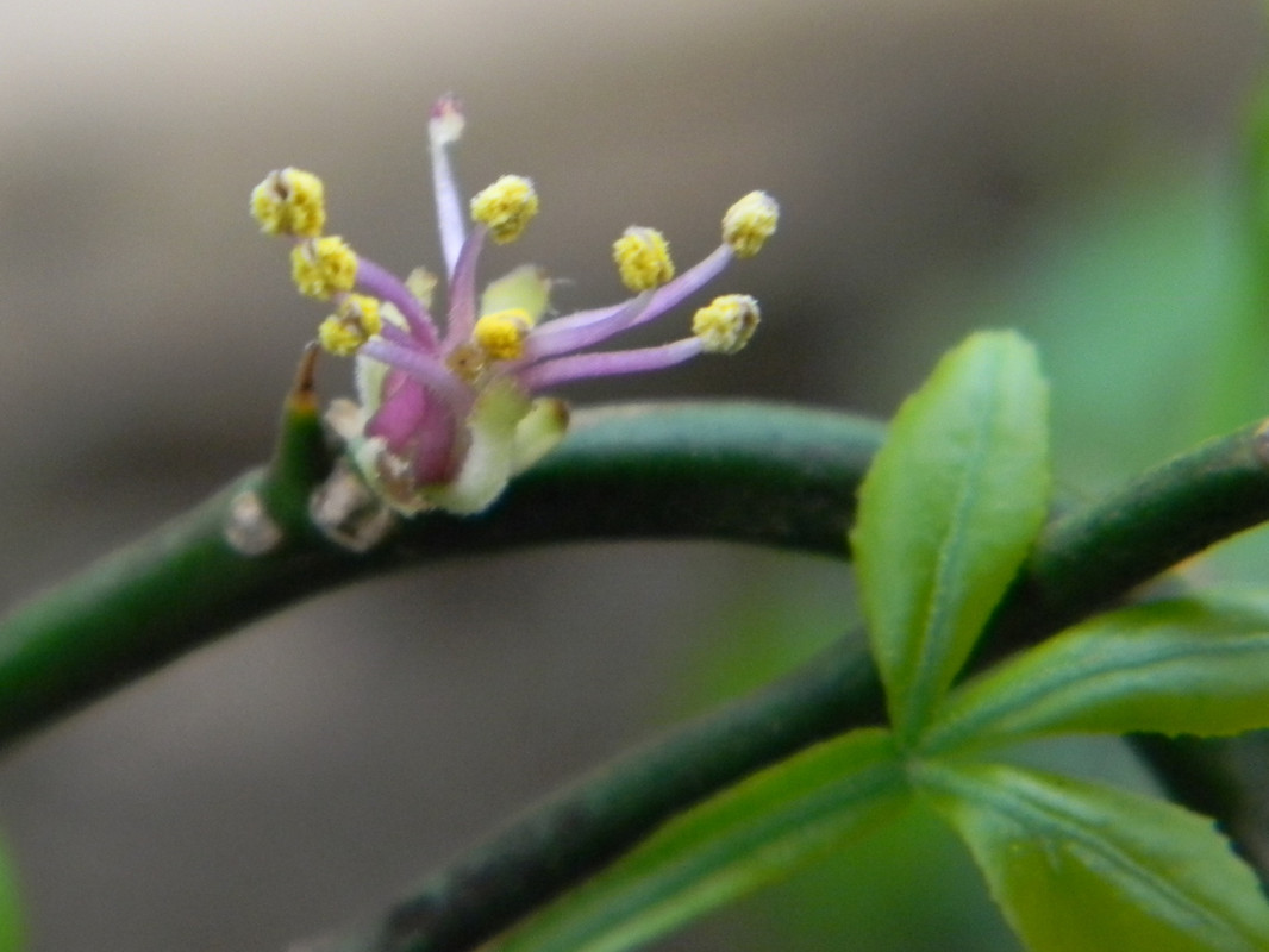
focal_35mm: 83
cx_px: 634
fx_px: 3043
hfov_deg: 23.6
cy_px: 476
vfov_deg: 17.8
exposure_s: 1/83.3
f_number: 4.5
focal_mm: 15.1
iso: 400
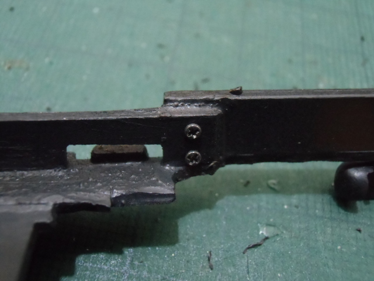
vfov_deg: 37.7
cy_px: 140
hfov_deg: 49.0
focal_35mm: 38
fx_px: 411
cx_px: 187
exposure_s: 1/8
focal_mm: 6.67
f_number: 3.9
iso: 800
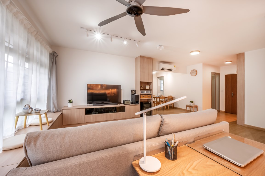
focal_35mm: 14
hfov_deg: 104.3
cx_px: 132
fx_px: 103
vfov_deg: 81.1
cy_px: 88
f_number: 11
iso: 50
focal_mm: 14
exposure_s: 1/2
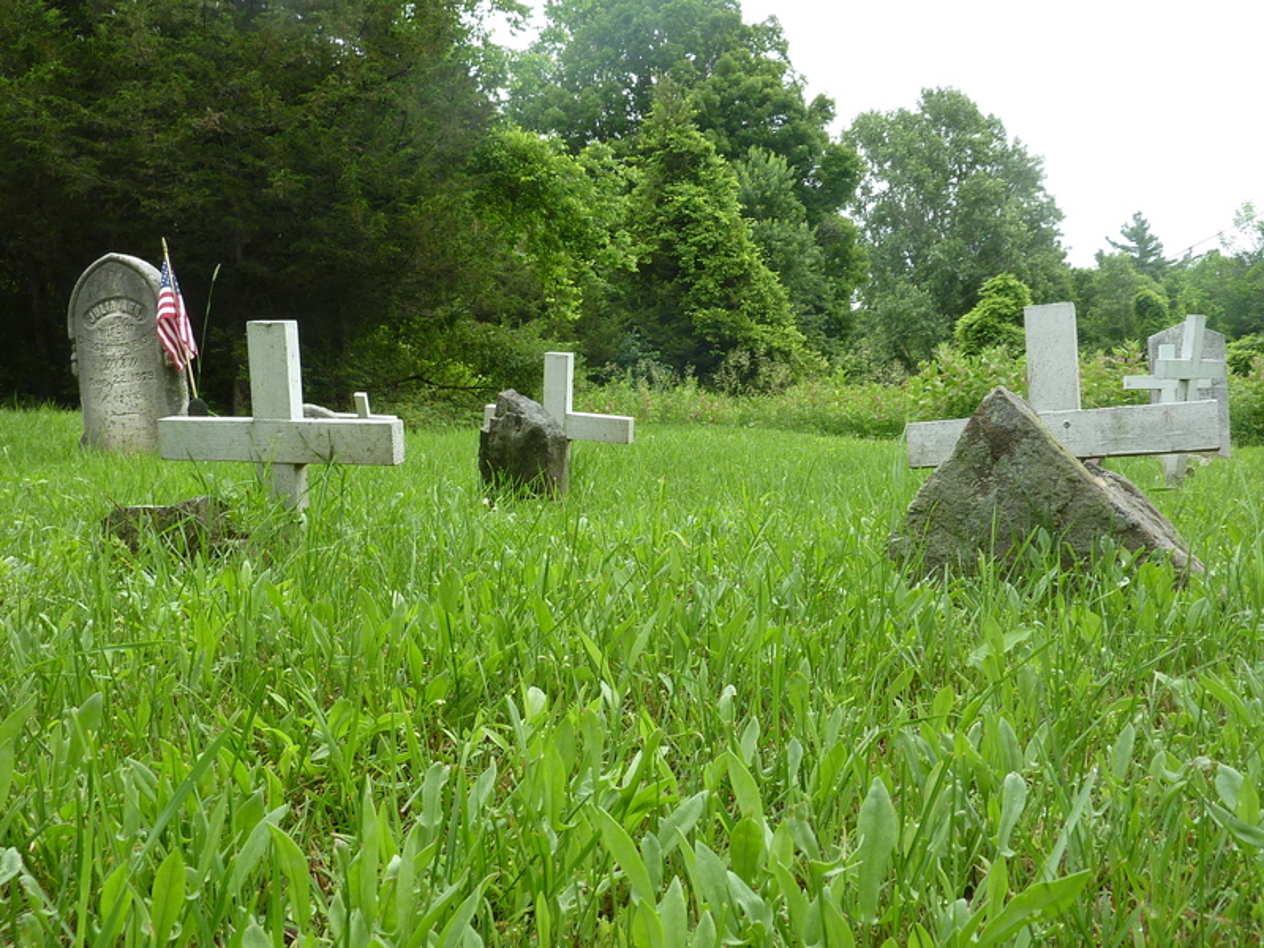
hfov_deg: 60.0
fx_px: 1095
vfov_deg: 46.8
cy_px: 474
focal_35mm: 30
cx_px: 632
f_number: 4
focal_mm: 4.1
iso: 100
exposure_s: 1/125
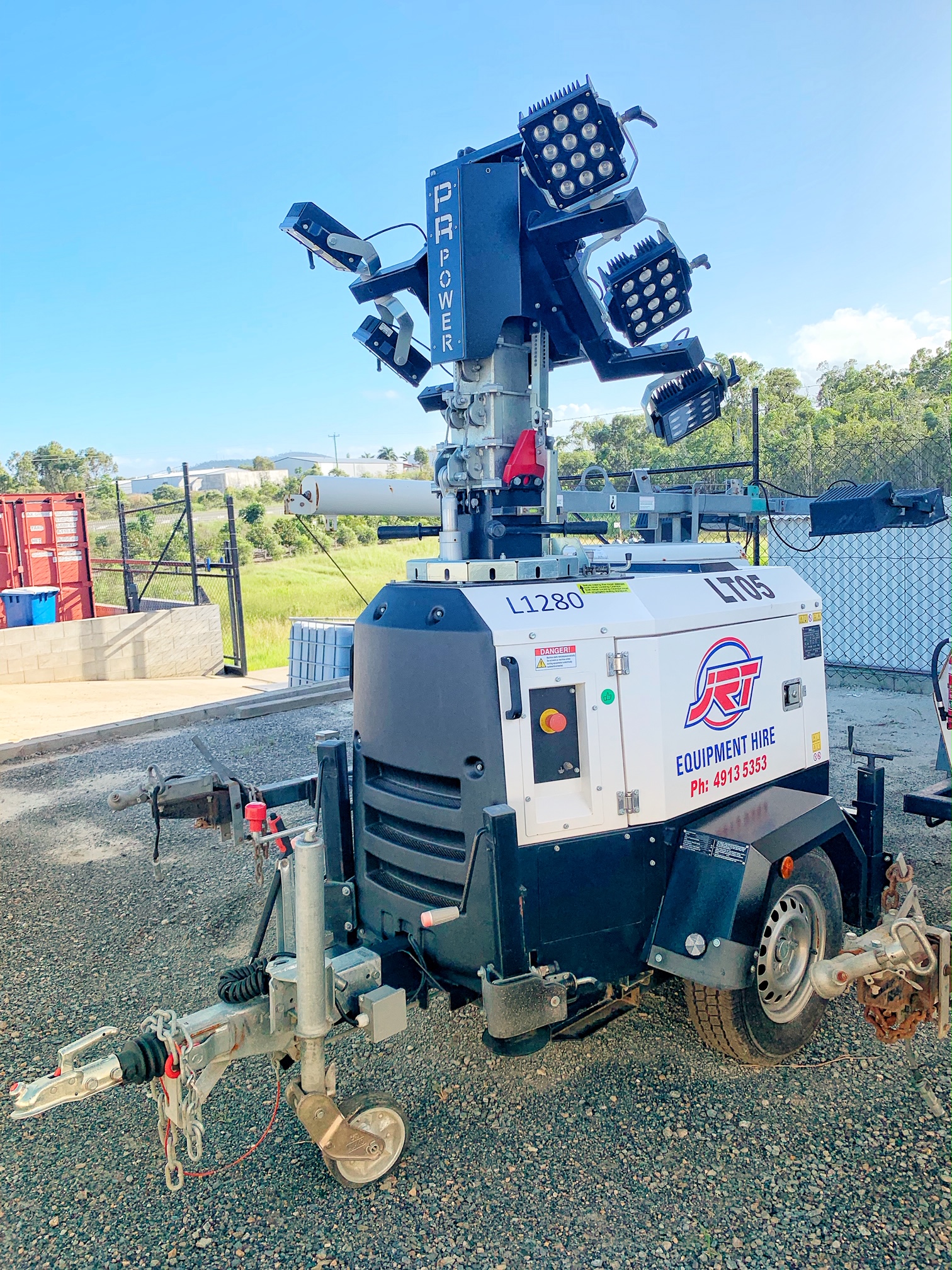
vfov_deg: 67.3
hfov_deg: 53.1
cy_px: 635
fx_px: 953
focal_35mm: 26
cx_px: 476
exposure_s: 1/1299
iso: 25
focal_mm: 4.25
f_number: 1.8
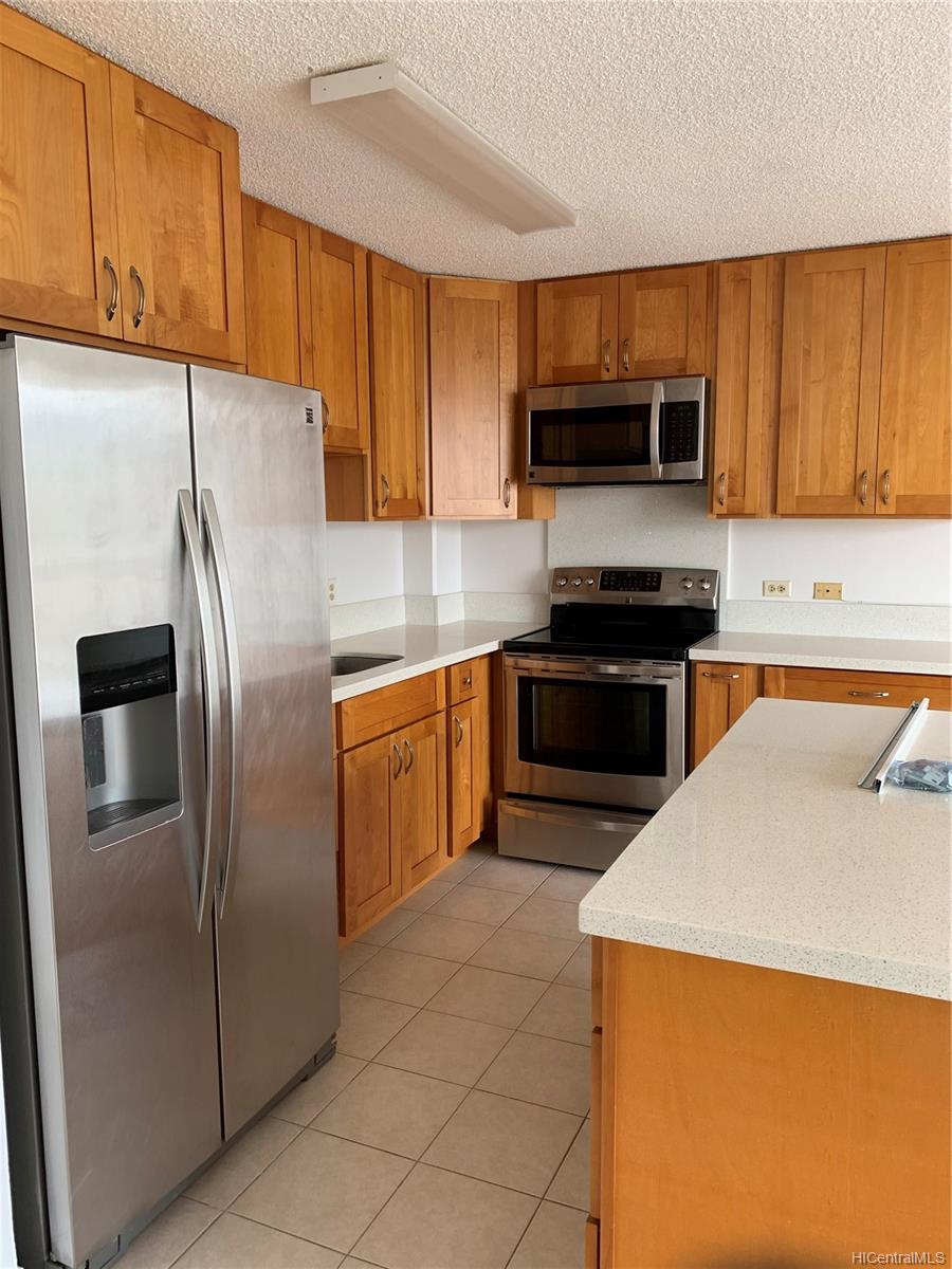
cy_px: 634
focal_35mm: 26
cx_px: 476
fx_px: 953
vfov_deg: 67.3
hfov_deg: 53.1
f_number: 1.8
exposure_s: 1/121
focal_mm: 4.25
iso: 64
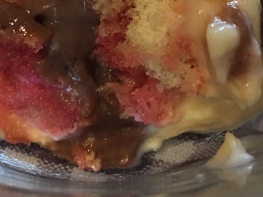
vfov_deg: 19.5
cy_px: -24
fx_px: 547
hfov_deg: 27.0
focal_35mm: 72
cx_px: 109
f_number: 2.2
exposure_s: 1/17
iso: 100
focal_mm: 4.15
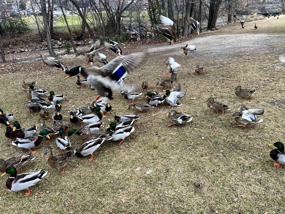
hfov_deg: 67.3
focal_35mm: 26
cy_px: 107
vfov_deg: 53.1
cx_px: 142
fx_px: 214
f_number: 1.5
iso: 100
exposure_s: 1/121
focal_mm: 5.7
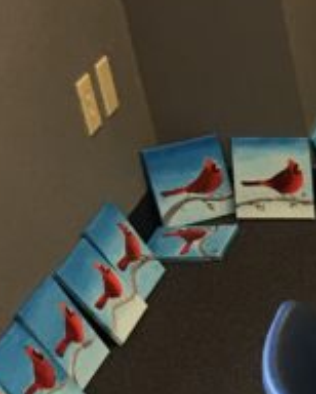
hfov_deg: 9.2
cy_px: 696
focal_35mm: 151
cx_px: 755
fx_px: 1762
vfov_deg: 11.8
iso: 40
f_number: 2.2
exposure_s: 1/33
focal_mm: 4.15
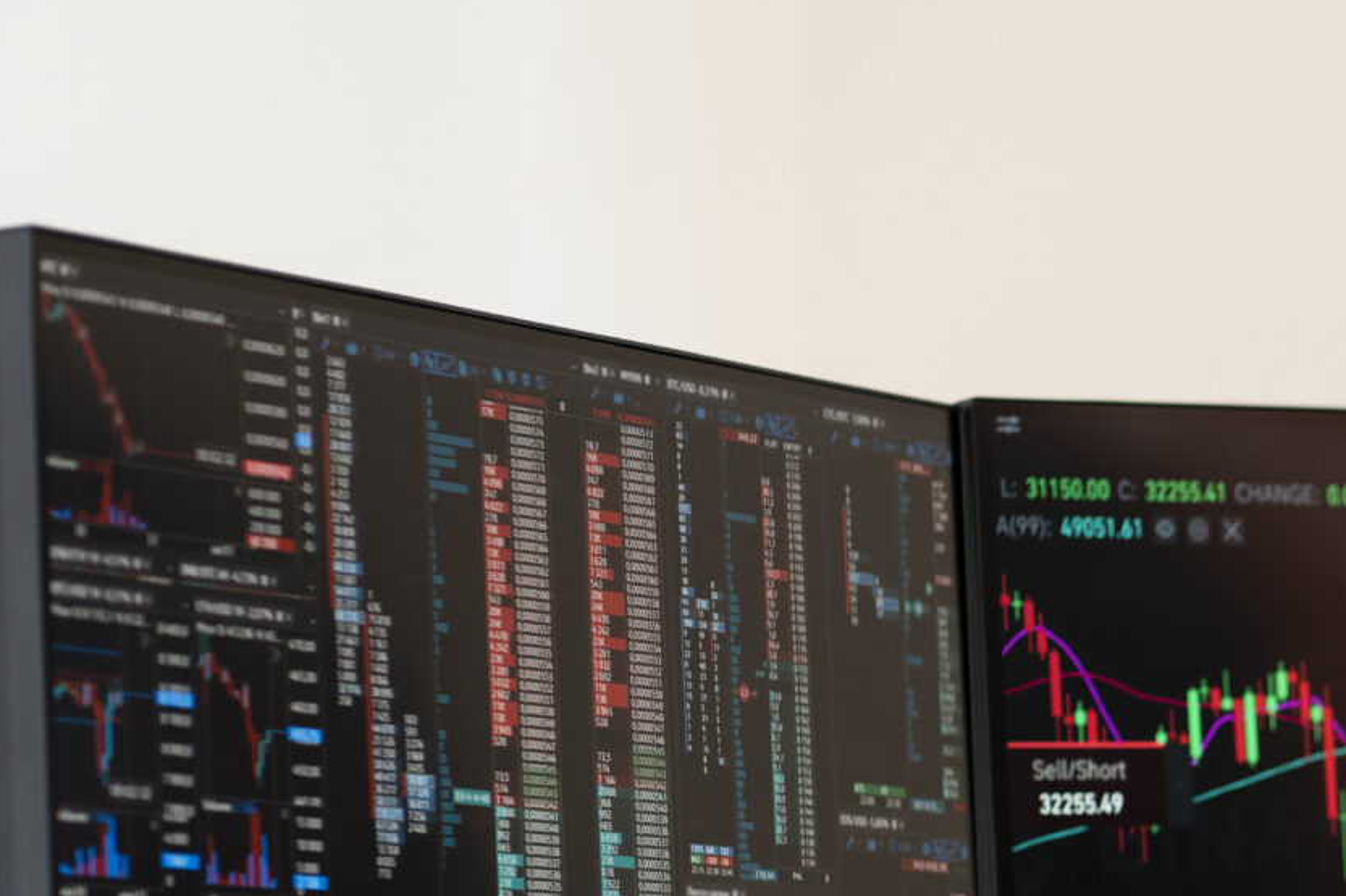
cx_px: 1441
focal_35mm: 196
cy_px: 1014
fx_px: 7326
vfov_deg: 7.0
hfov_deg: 10.4
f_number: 2.8
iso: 400
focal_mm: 85
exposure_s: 1/200
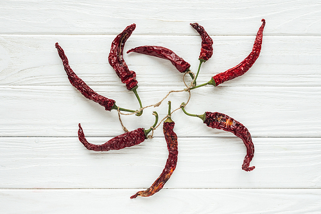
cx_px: 160
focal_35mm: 50
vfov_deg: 27.0
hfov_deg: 39.6
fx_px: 446
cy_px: 107
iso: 400
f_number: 7.1
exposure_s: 1/10
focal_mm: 50
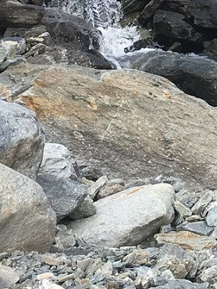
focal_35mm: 147
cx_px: 364
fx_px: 1229
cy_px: -38
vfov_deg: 13.1
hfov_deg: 9.7
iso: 25
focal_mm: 4.15
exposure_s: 1/553
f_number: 2.2
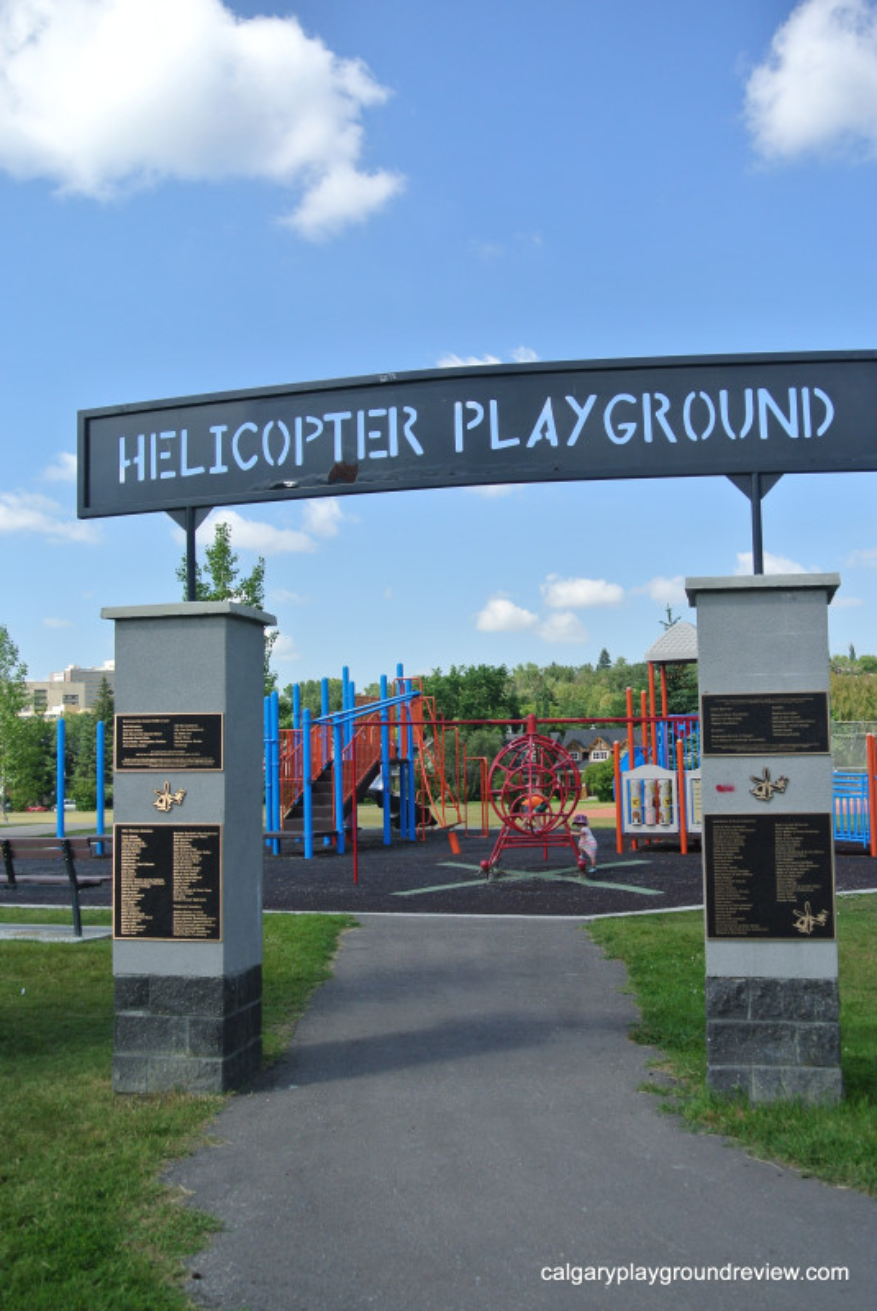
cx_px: 438
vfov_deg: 51.8
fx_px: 1349
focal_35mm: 37
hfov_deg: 36.0
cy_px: 656
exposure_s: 1/500
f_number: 4.5
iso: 100
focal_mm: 14
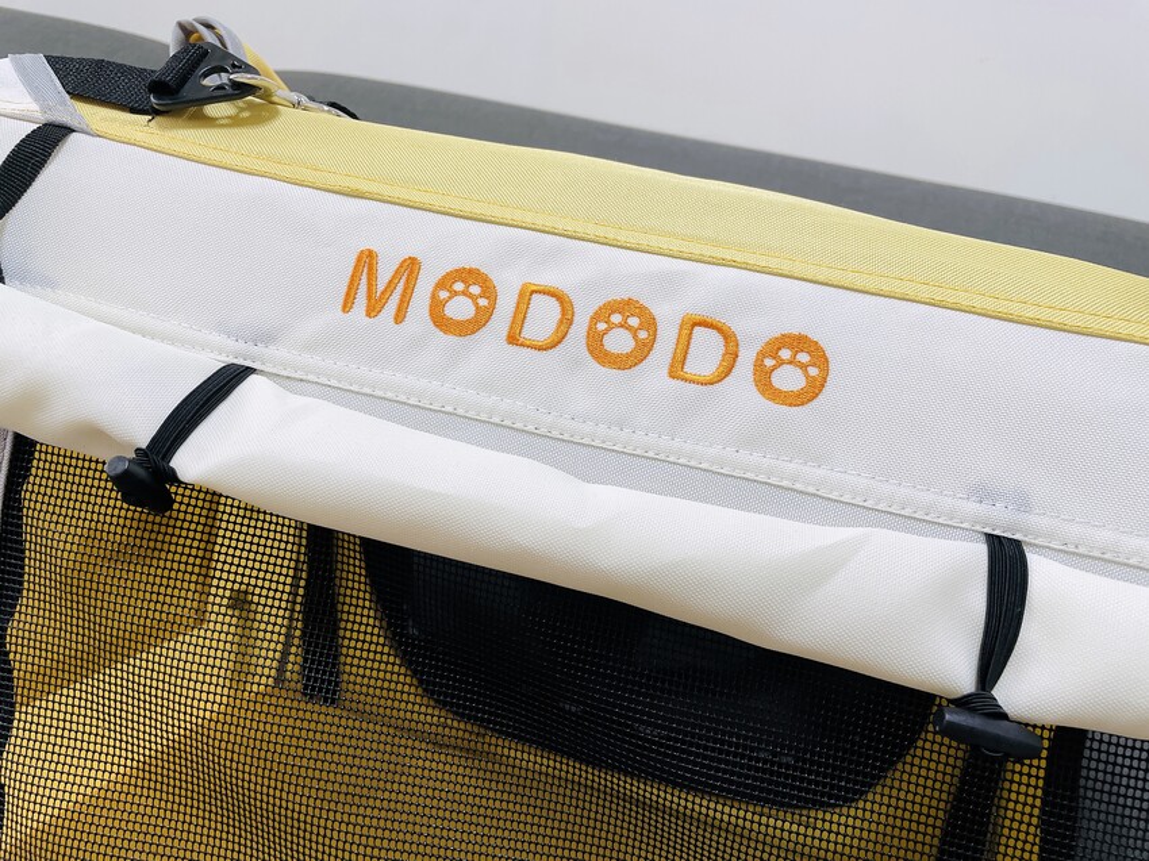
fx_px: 863
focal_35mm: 26
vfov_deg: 53.0
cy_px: 430
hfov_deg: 67.3
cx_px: 574
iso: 125
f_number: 1.6
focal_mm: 4.2
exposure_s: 1/120
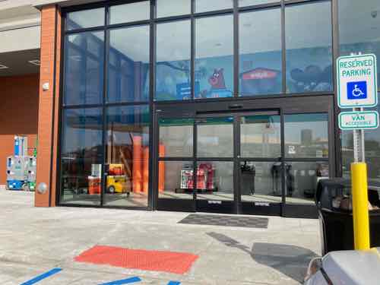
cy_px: 142
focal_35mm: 28
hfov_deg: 63.4
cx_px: 190
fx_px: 307
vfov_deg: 49.7
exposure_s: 1/1412
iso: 20
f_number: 1.8
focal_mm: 3.99
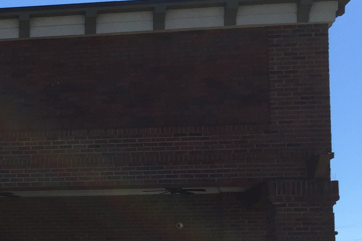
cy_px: 247
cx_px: -157
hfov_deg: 19.5
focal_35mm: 93
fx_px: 935
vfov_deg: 14.4
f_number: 2.2
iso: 32
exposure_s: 1/2198
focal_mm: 4.15
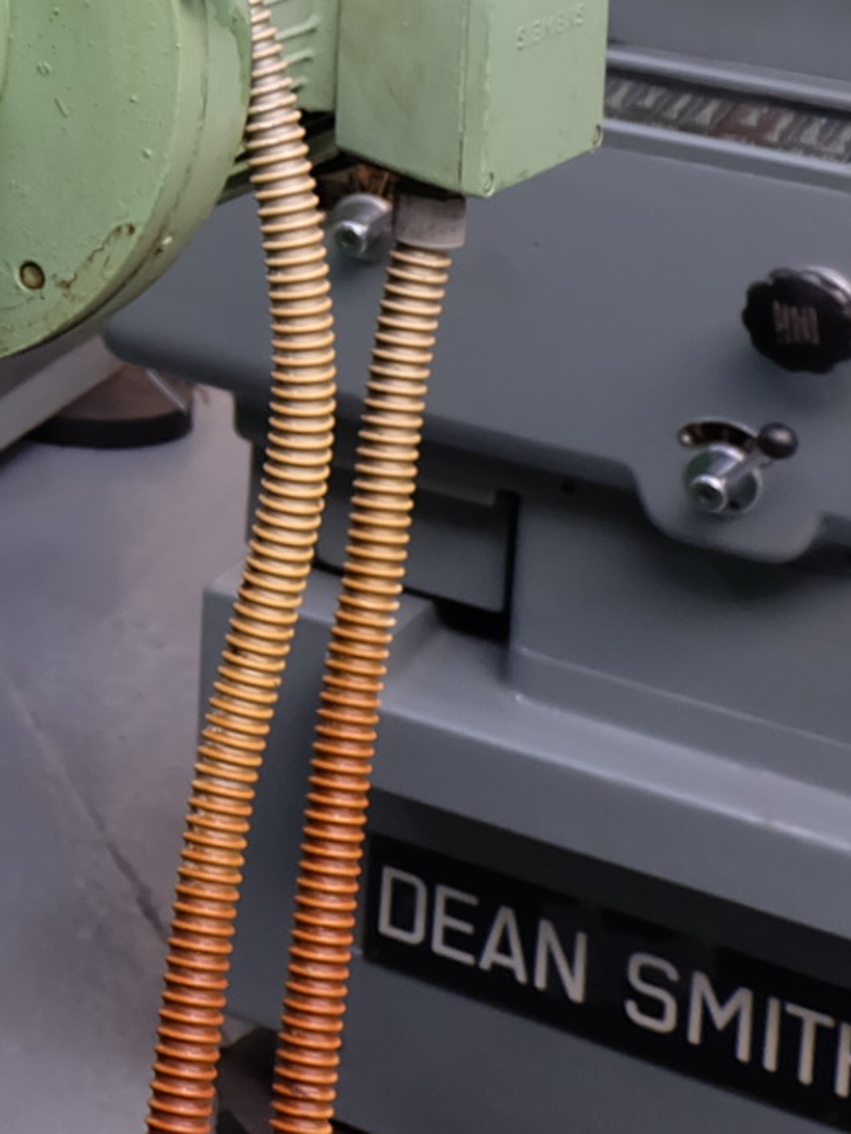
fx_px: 3507
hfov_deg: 11.3
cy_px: -577
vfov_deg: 16.7
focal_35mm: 107
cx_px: -1239
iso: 400
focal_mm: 16
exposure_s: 1/45
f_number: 3.5
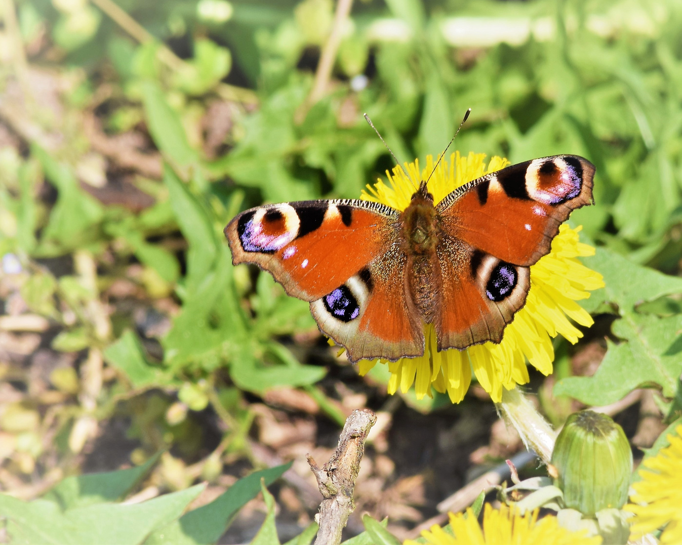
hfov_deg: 3.8
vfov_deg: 3.0
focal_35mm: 508
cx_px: 403
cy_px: 272
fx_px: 10252
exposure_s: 1/160
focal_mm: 300
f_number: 13
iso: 100
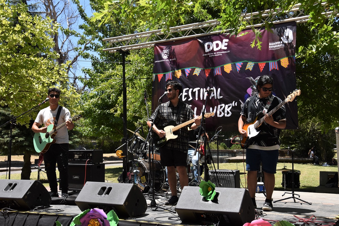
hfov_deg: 43.6
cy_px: 113
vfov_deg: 29.9
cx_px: 170
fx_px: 424
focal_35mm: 45
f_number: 7.1
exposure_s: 1/200
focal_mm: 30
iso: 100
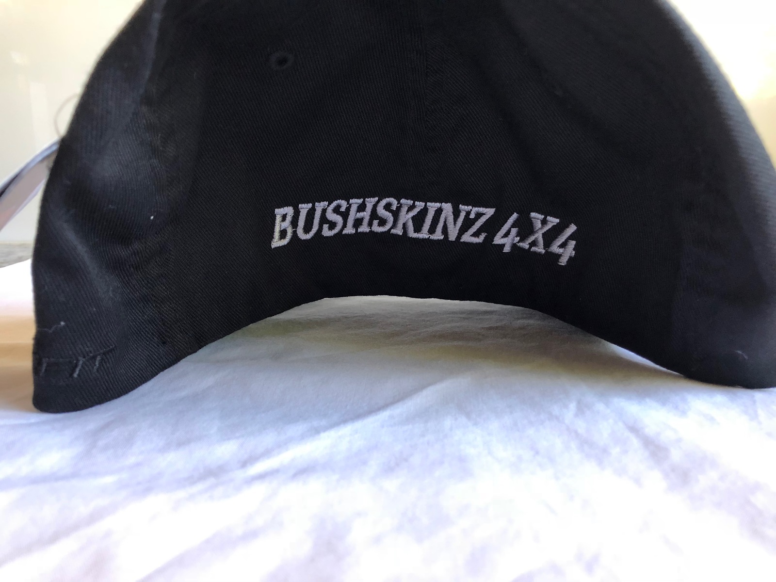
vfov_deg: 49.7
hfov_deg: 63.4
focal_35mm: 28
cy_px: 291
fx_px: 628
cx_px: 388
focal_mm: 4
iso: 64
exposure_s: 1/15
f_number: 1.8
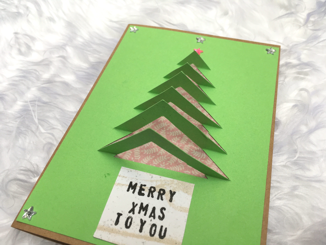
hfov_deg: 61.7
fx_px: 273
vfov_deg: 48.2
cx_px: 163
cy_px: 122
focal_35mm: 29
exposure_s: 1/100
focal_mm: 4.15
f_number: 2.2
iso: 40
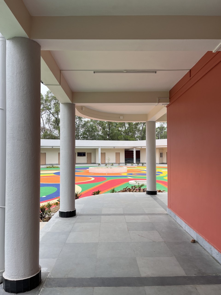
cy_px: 148
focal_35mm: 26
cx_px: 110
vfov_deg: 67.3
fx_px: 221
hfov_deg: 53.1
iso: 50
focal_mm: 5.1
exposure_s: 1/583
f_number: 1.6
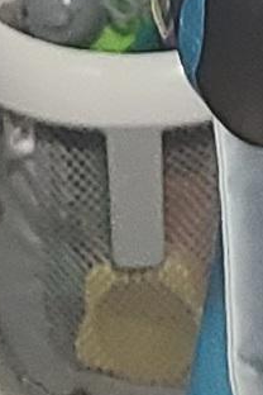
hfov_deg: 6.6
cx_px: 933
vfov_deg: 9.9
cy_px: -580
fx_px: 1972
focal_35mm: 180
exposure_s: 1/40
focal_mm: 5.4
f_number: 1.8
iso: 250
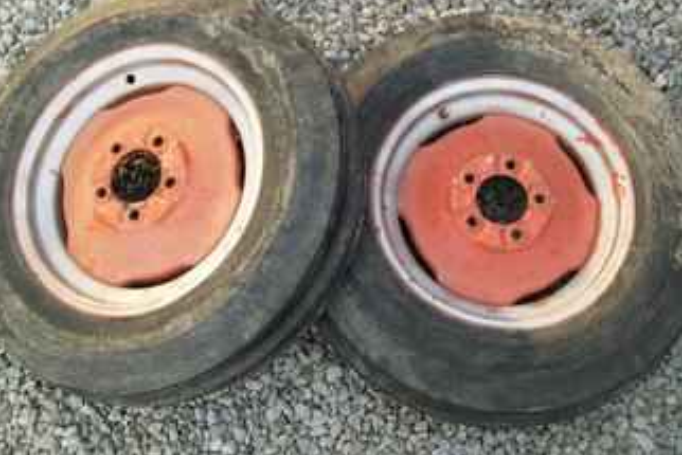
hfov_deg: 48.4
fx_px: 758
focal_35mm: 40
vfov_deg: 33.4
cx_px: 322
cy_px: 188
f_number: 2.7
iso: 85
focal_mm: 6
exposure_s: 1/60
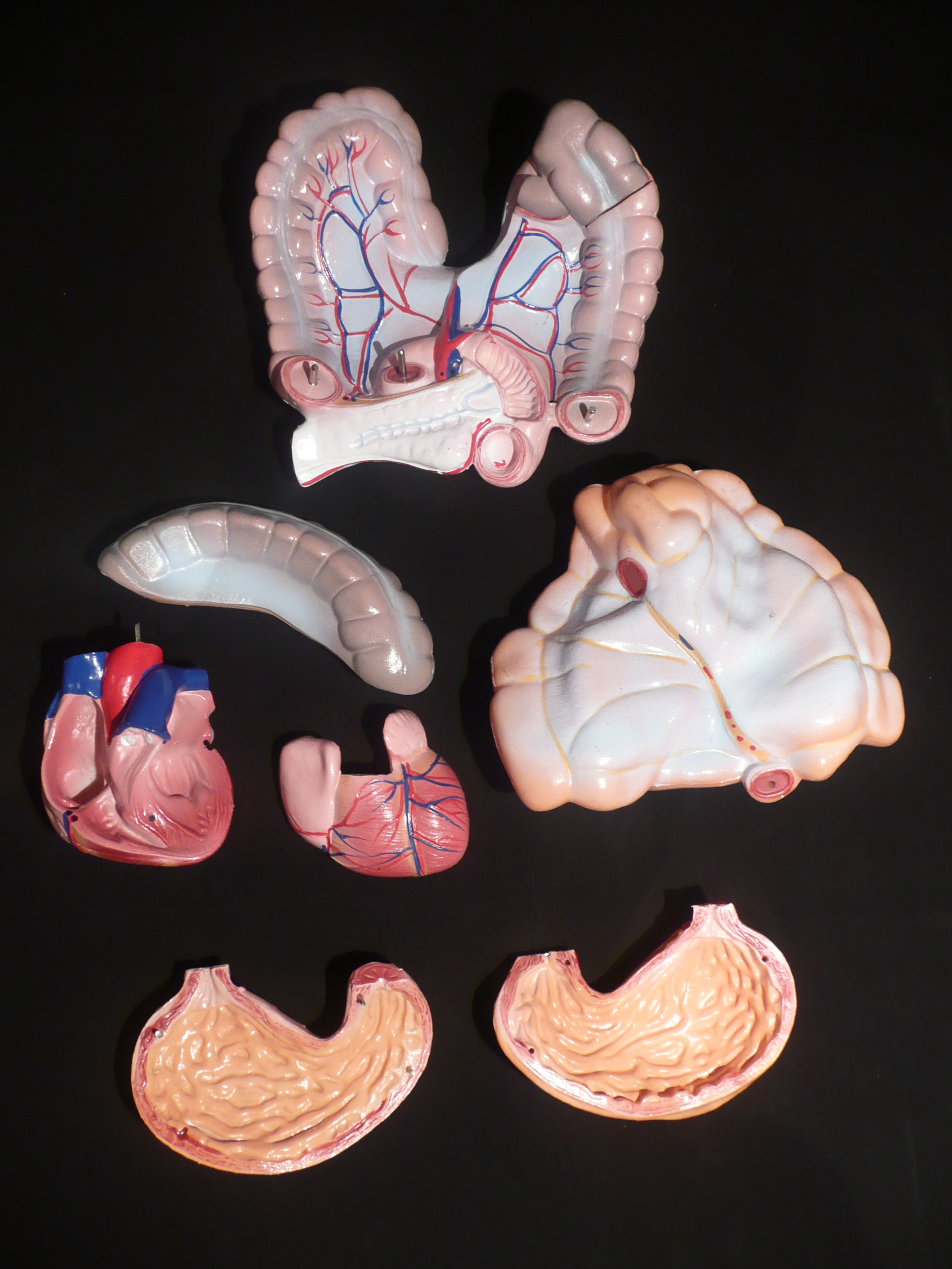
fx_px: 1027
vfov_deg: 63.4
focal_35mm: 28
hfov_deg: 49.7
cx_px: 476
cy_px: 634
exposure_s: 1/8
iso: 200
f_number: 3.3
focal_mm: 4.6
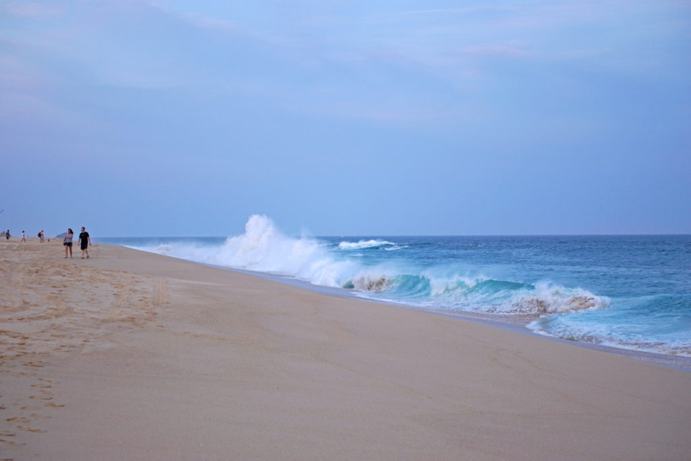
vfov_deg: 18.2
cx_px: 346
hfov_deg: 27.0
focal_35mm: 75
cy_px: 230
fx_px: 1440
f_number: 4.5
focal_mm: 50
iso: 250
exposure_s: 1/160
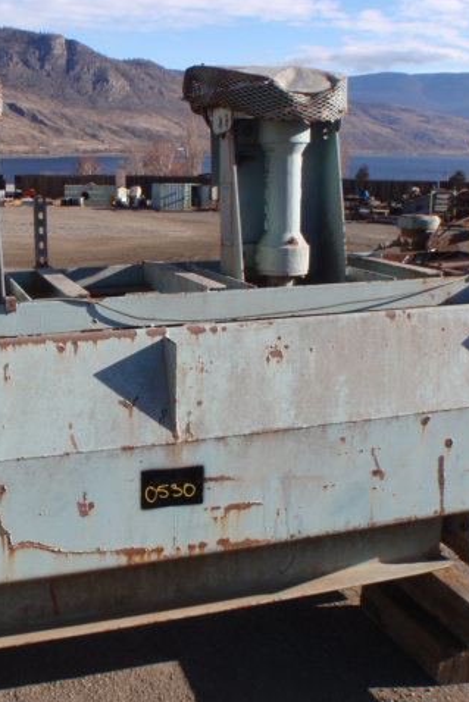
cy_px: 351
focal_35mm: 39
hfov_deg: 33.7
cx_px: 134
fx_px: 762
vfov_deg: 49.5
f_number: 5
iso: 64
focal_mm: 5
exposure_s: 1/200
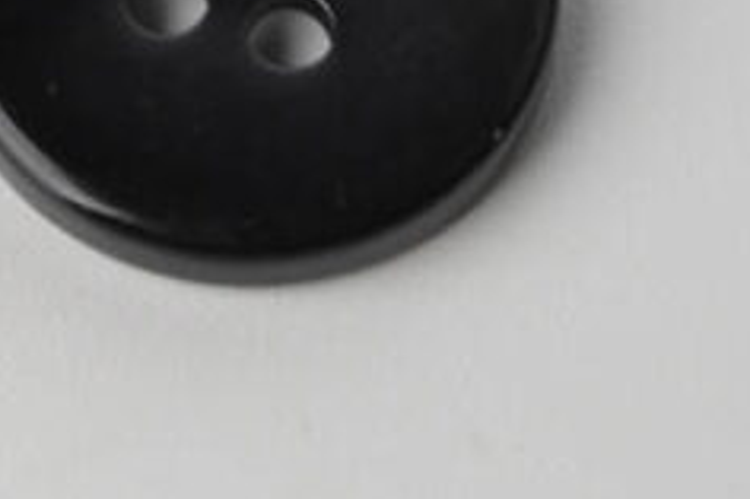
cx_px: 16
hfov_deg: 7.6
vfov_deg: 5.1
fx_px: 5592
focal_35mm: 269
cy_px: -127
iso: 100
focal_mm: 55
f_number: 13
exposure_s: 1/80
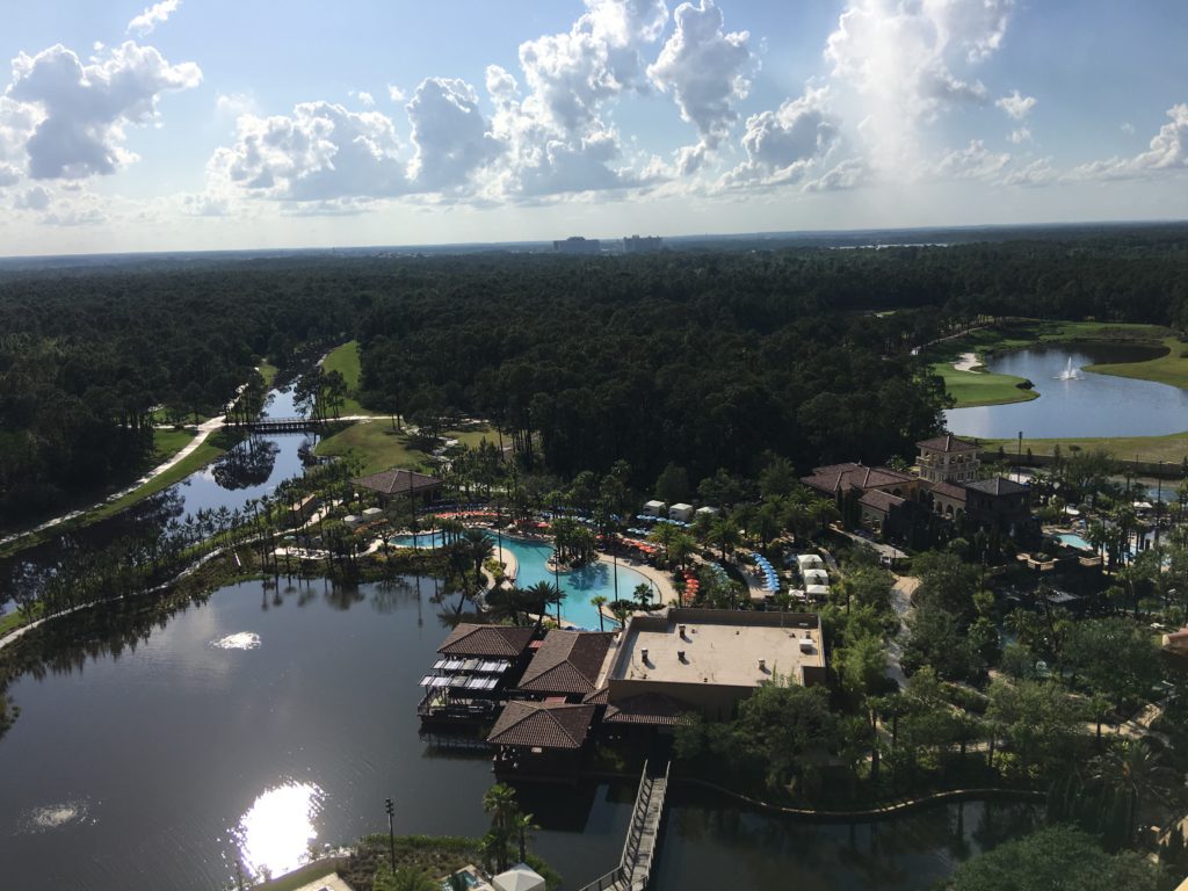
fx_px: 995
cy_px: 446
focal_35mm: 29
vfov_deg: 48.2
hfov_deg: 61.7
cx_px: 594
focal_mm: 4.15
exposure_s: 1/3663
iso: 25
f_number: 2.2
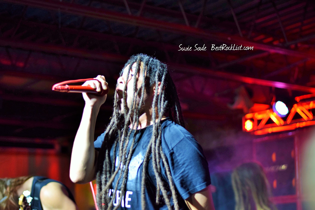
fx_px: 656
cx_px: 158
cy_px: 105
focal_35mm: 75
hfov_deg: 27.0
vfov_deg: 18.2
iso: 800
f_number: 2
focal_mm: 50
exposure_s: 1/60
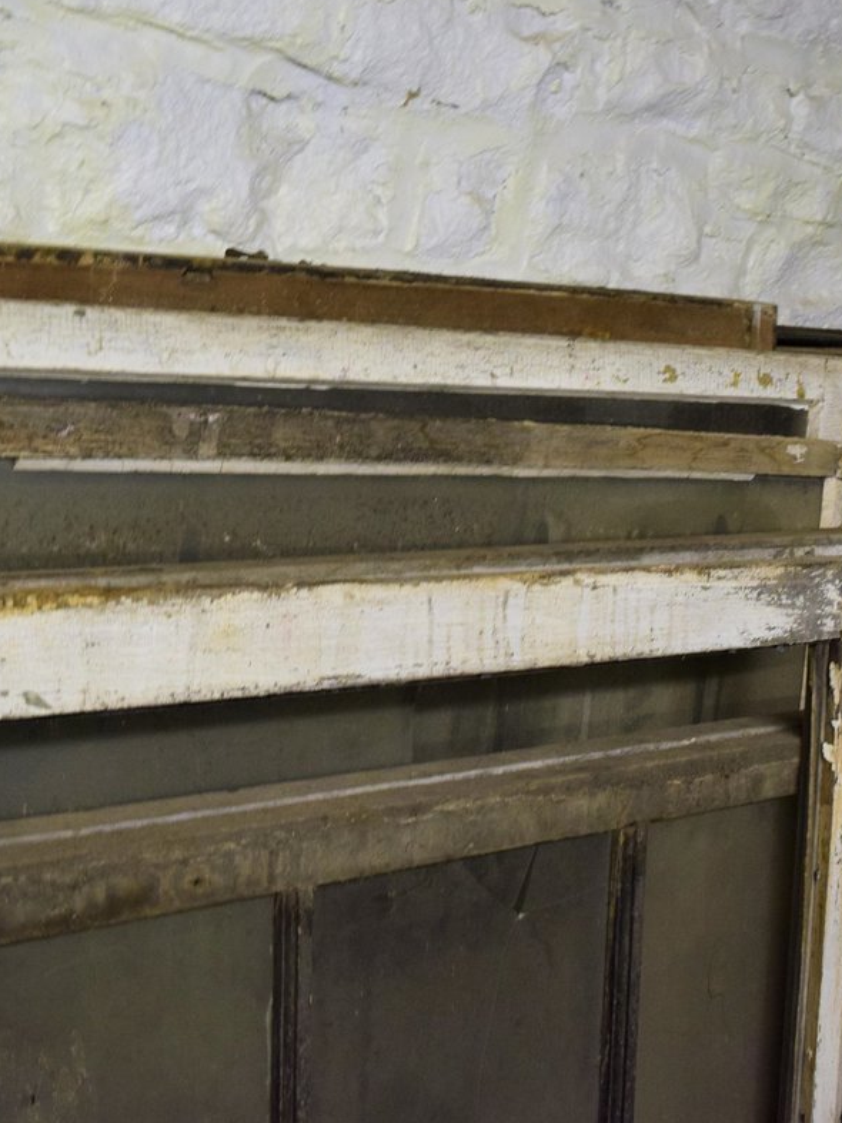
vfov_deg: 43.0
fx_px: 1427
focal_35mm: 44
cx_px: 599
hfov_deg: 32.4
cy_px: 555
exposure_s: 1/15
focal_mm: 20
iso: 1400
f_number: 6.3
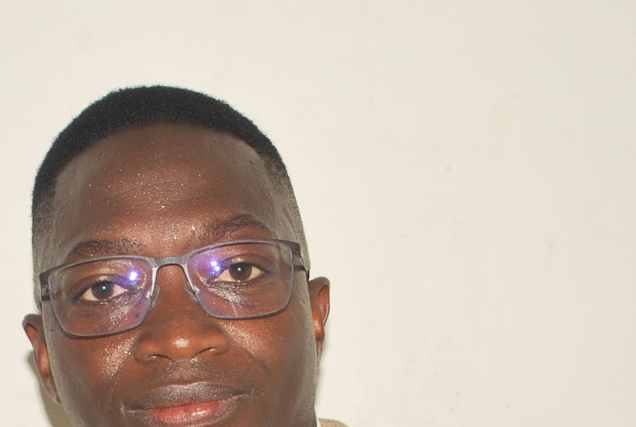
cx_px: 205
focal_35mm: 87
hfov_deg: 23.2
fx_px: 1540
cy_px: 472
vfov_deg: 15.4
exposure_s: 1/50
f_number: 10
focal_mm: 24
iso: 200
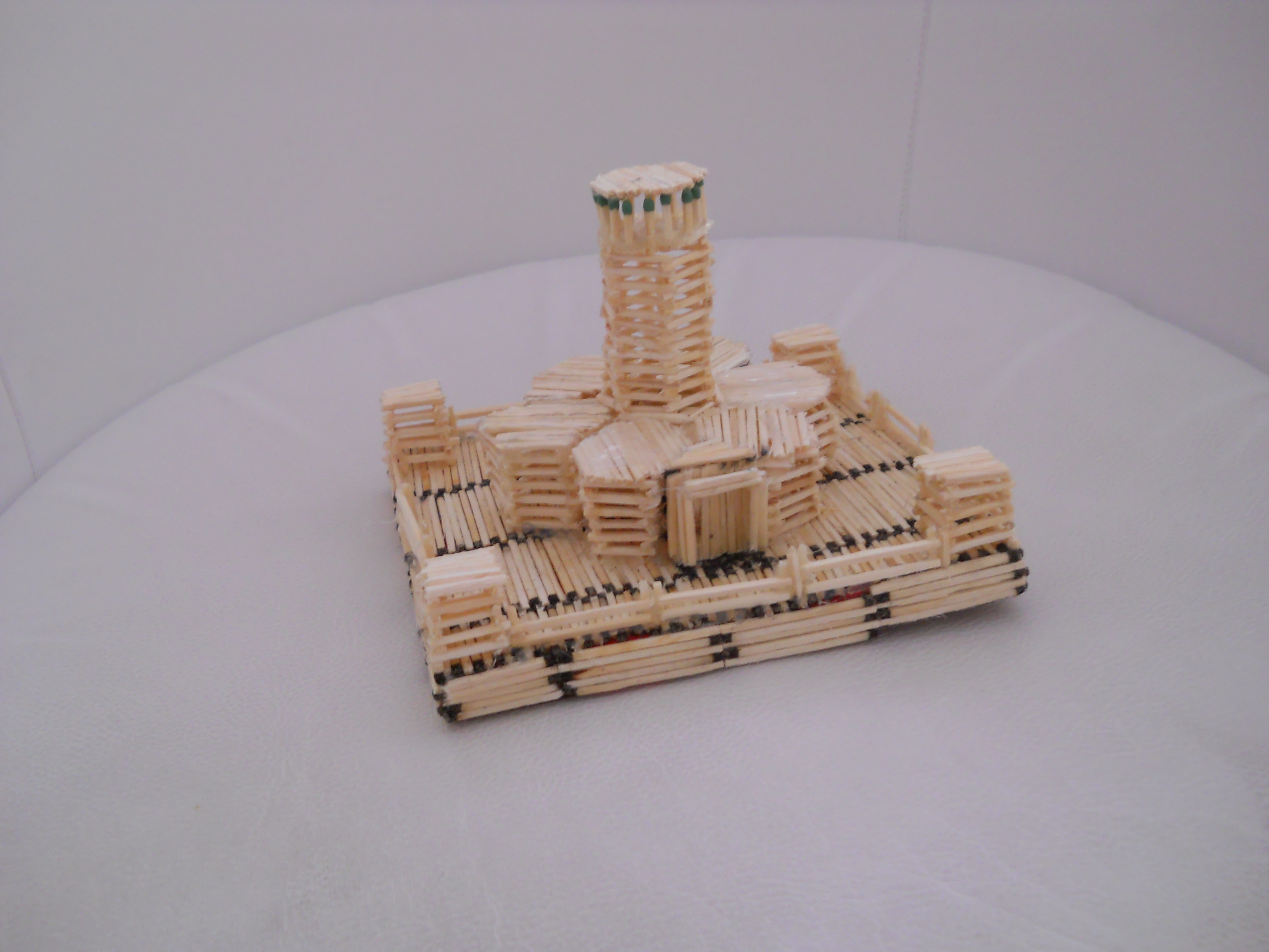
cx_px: 634
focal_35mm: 41
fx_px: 1503
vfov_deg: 35.1
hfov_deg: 45.8
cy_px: 476
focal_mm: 6.72
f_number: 3.1
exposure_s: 1/30
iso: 200
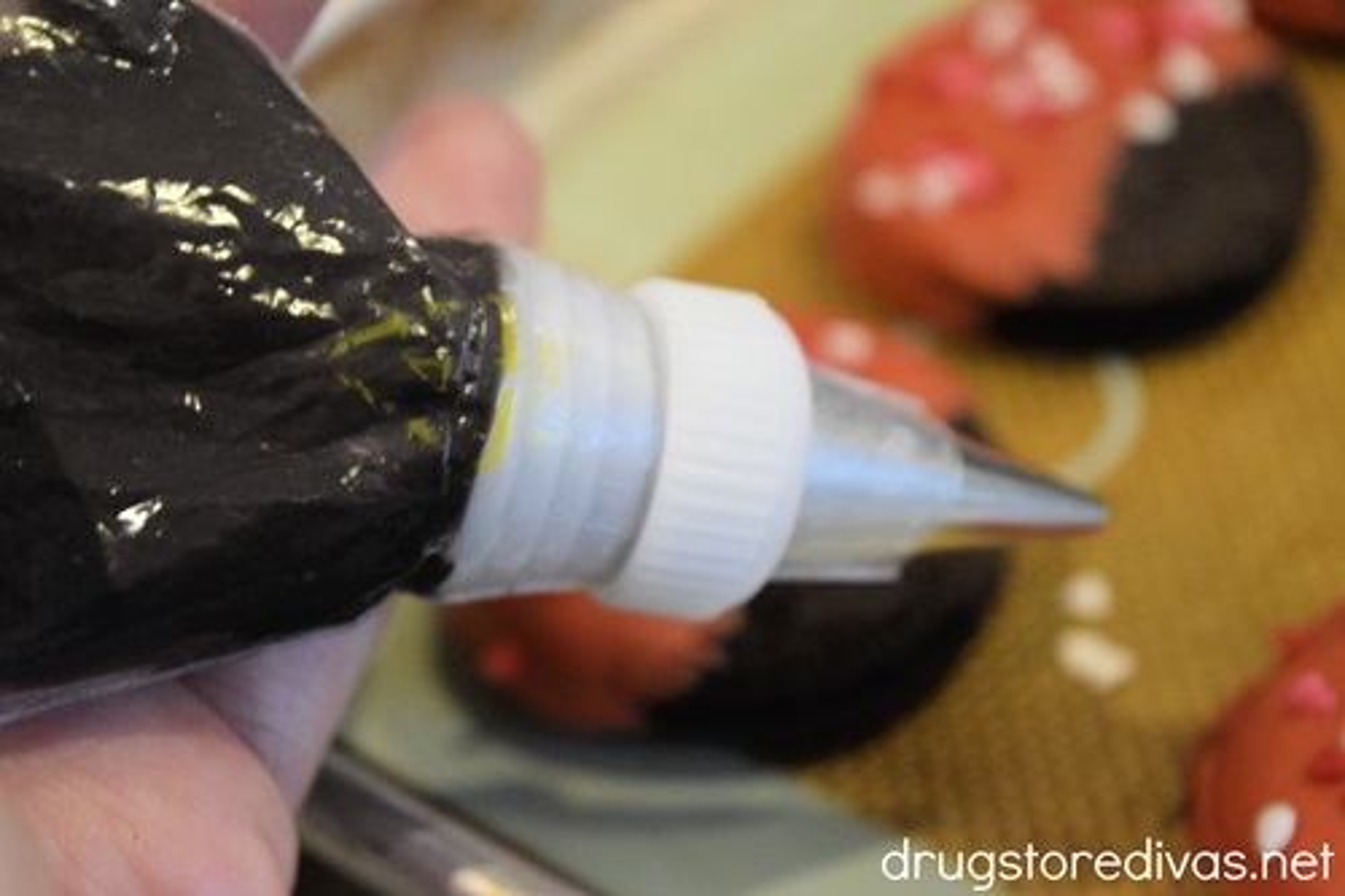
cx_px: 672
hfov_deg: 24.6
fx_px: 3081
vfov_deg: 16.5
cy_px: 448
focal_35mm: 82
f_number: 5.6
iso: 3600
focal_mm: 55
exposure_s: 1/60
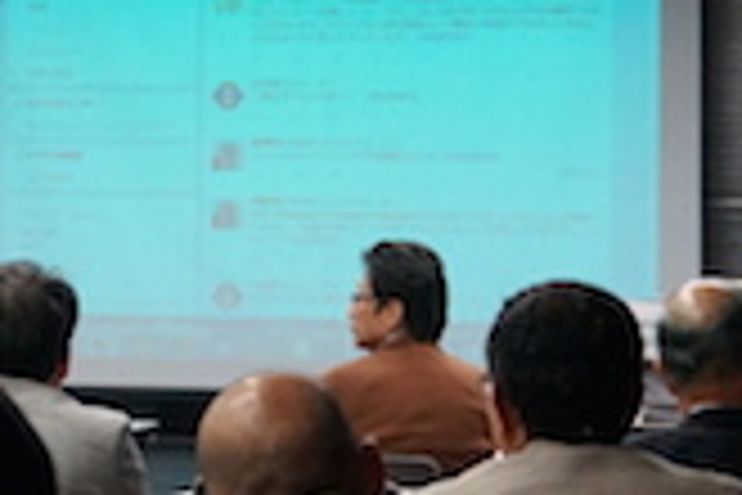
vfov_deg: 7.3
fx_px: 3895
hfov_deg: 10.8
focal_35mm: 189
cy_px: 79
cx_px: 49
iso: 1600
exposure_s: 1/160
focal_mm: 35
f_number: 4.5
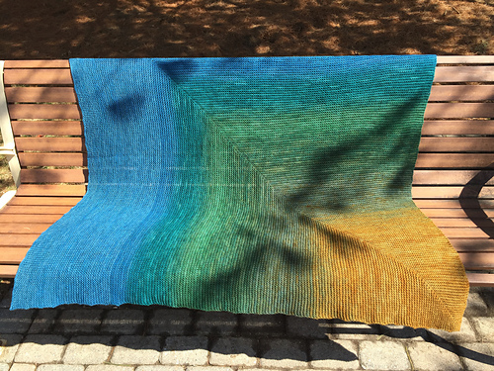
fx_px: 414
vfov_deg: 48.2
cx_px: 247
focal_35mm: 29
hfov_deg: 61.7
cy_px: 186
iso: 32
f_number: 2.2
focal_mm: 4.15
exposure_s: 1/760
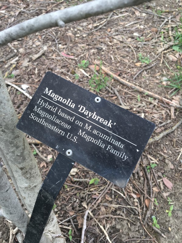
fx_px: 203
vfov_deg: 61.7
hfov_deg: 48.2
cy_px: 122
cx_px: 91
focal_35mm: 29
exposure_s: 1/120
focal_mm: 4.15
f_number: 2.2
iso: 25
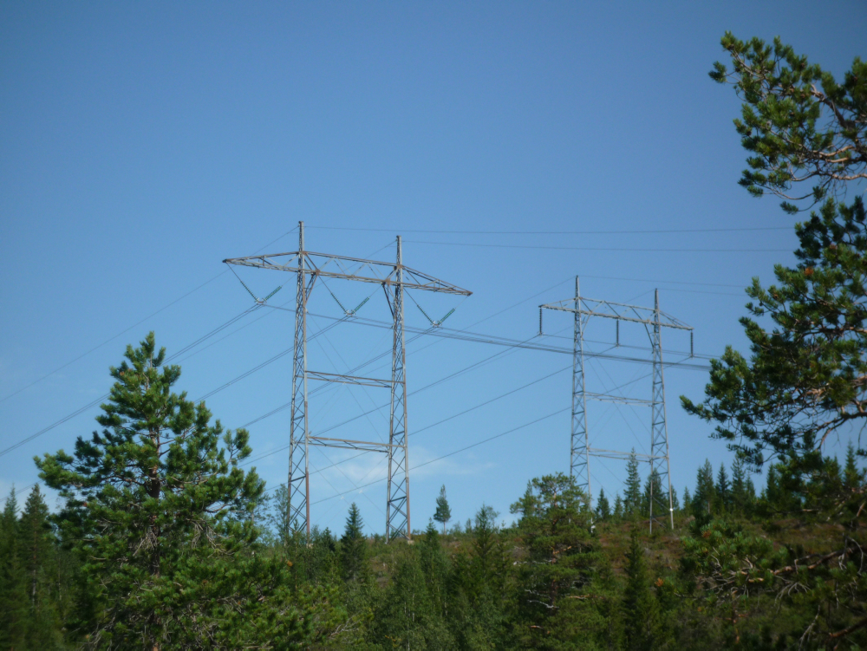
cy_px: 326
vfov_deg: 13.6
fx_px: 2731
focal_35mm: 109
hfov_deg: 18.0
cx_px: 434
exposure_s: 1/800
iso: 100
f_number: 5.7
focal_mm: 19.2
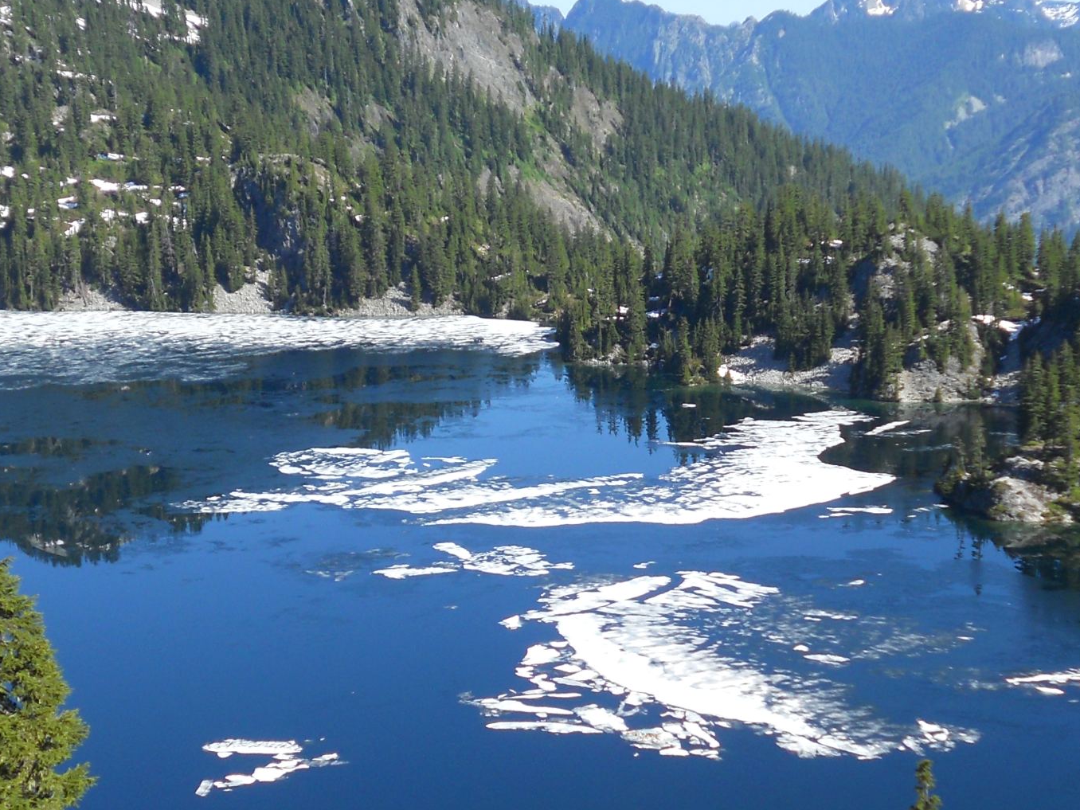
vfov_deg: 19.9
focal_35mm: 74
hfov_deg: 26.3
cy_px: 503
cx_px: 576
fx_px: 2309
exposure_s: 1/400
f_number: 3.9
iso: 80
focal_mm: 6.9
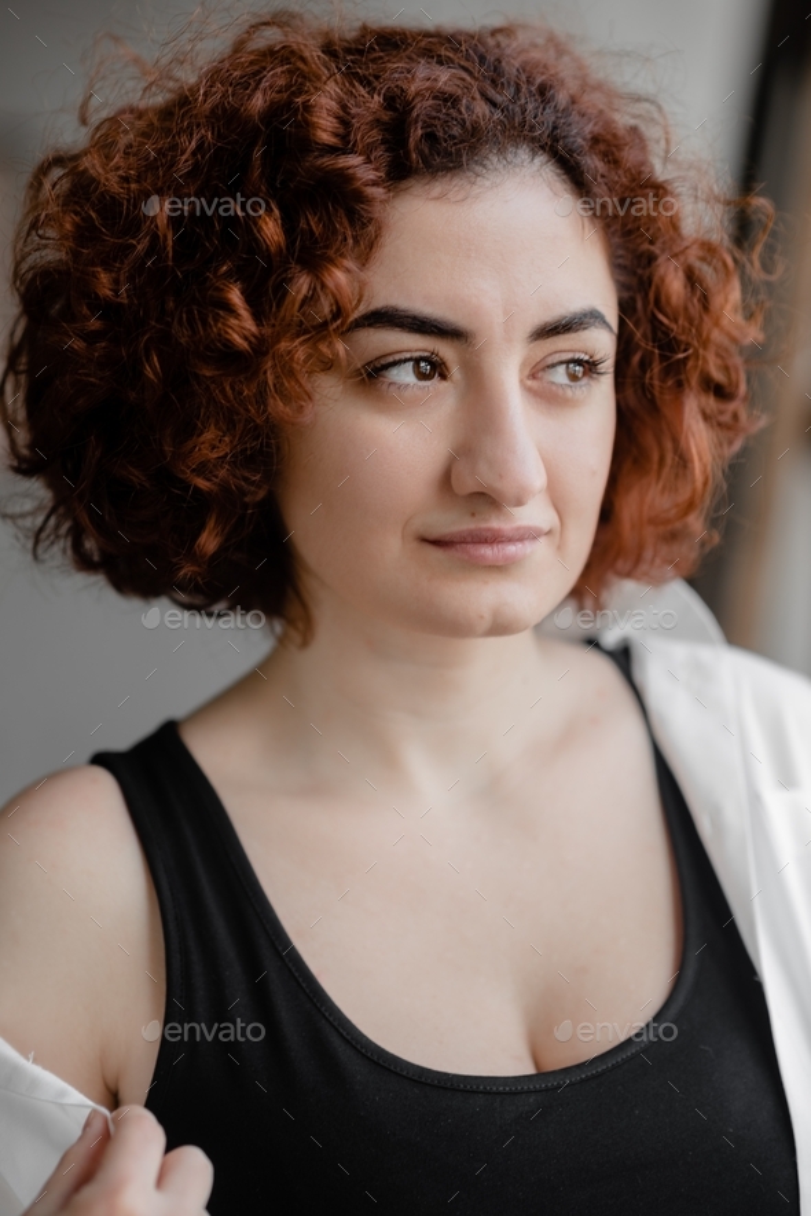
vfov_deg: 23.9
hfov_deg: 16.1
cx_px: 406
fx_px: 2870
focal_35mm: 85
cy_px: 608
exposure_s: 1/80
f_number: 2.5
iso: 125
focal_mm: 85
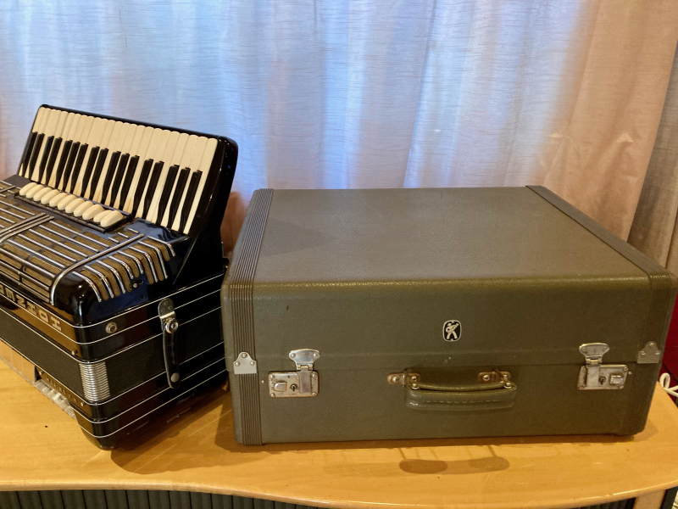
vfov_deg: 49.7
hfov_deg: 63.4
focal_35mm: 28
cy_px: 254
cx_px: 339
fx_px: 548
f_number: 1.8
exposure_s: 1/25
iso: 400
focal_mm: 3.99
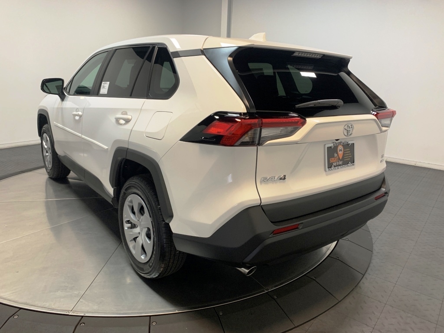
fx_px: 333
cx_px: 222
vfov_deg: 53.1
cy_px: 166
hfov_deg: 67.3
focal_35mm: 26
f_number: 1.8
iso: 160
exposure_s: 1/60
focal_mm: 4.25
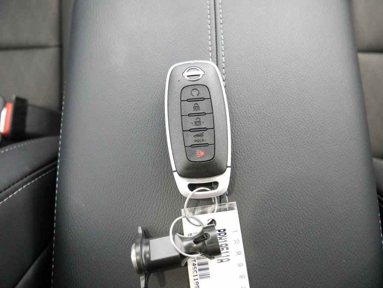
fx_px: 266
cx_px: 192
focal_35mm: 24
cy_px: 144
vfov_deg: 56.8
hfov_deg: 71.6
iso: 3200
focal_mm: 12
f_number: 3.5
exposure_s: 1/13
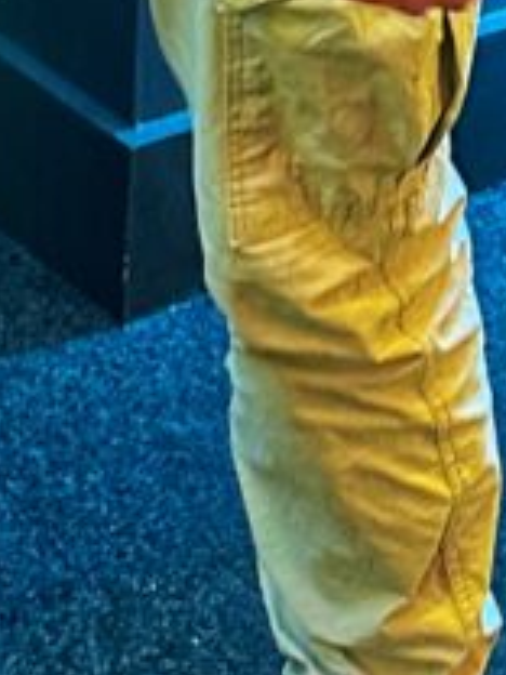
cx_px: -509
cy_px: -1321
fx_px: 3450
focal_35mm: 177
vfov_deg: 9.1
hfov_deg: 8.0
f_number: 1.78
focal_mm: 6.86
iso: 320
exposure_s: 1/44
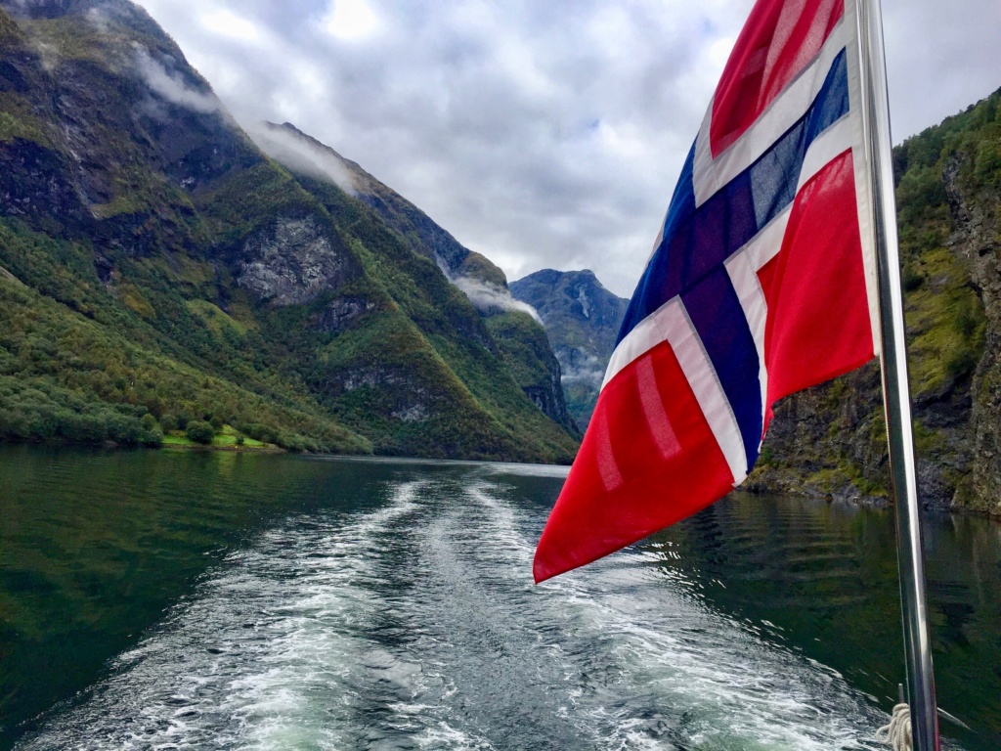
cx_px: 500
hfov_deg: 61.7
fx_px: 839
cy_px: 376
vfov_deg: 48.2
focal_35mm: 29
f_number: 2.2
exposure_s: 1/1412
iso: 32
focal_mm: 4.15
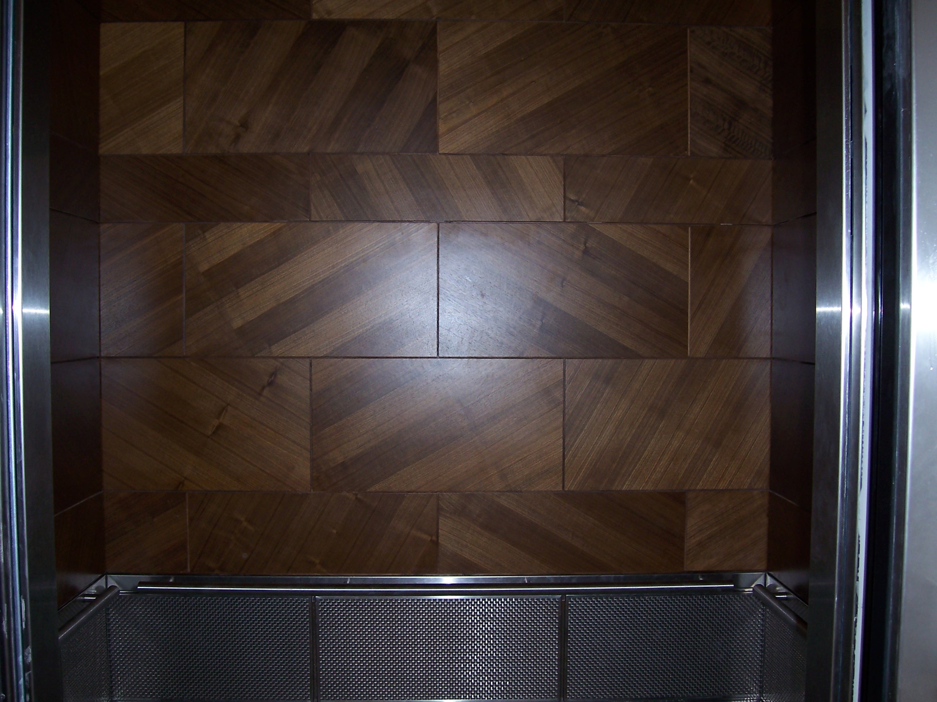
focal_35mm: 36
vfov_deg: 39.7
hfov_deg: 51.4
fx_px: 974
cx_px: 468
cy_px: 351
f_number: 3
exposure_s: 1/60
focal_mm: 6
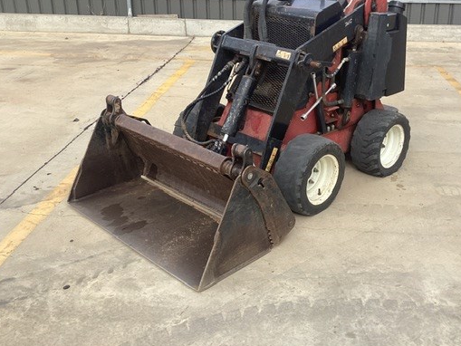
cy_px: 140
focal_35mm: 39
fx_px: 520
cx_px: 267
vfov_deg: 36.7
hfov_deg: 47.7
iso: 25
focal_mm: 3.3
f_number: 2.4
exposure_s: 1/679
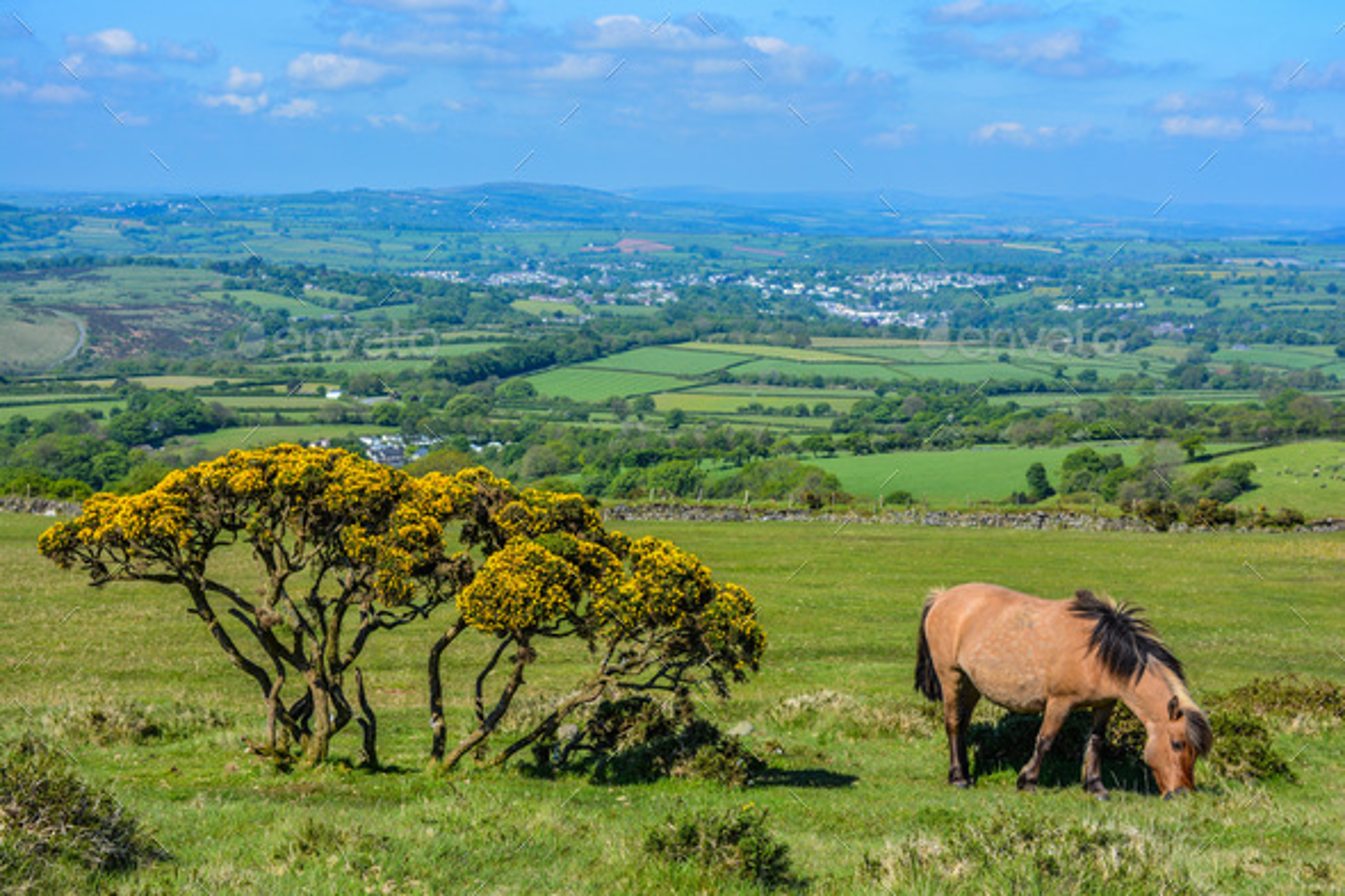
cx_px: 672
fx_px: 2577
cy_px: 448
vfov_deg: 19.7
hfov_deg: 29.3
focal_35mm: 69
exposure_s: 1/250
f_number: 8
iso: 110
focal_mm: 46
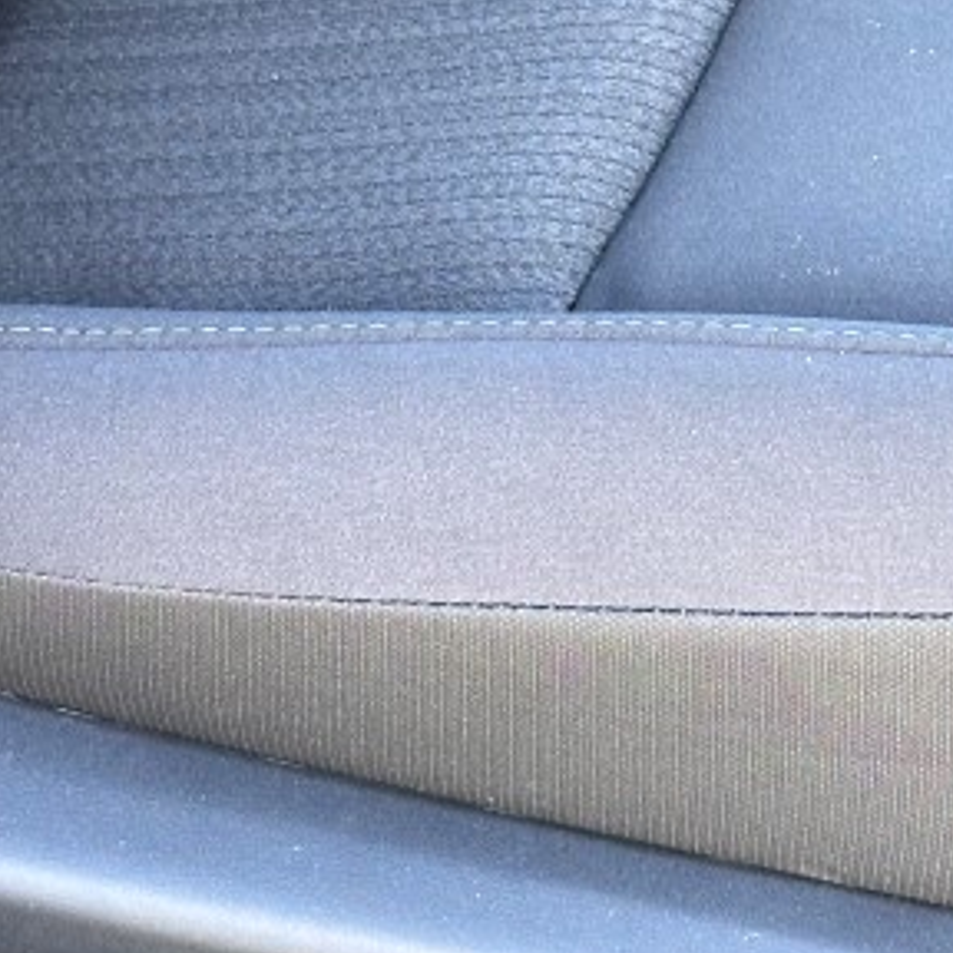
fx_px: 4703
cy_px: -7
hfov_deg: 11.6
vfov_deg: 11.5
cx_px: 526
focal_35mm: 151
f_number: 1.78
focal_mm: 6.86
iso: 125
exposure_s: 1/60
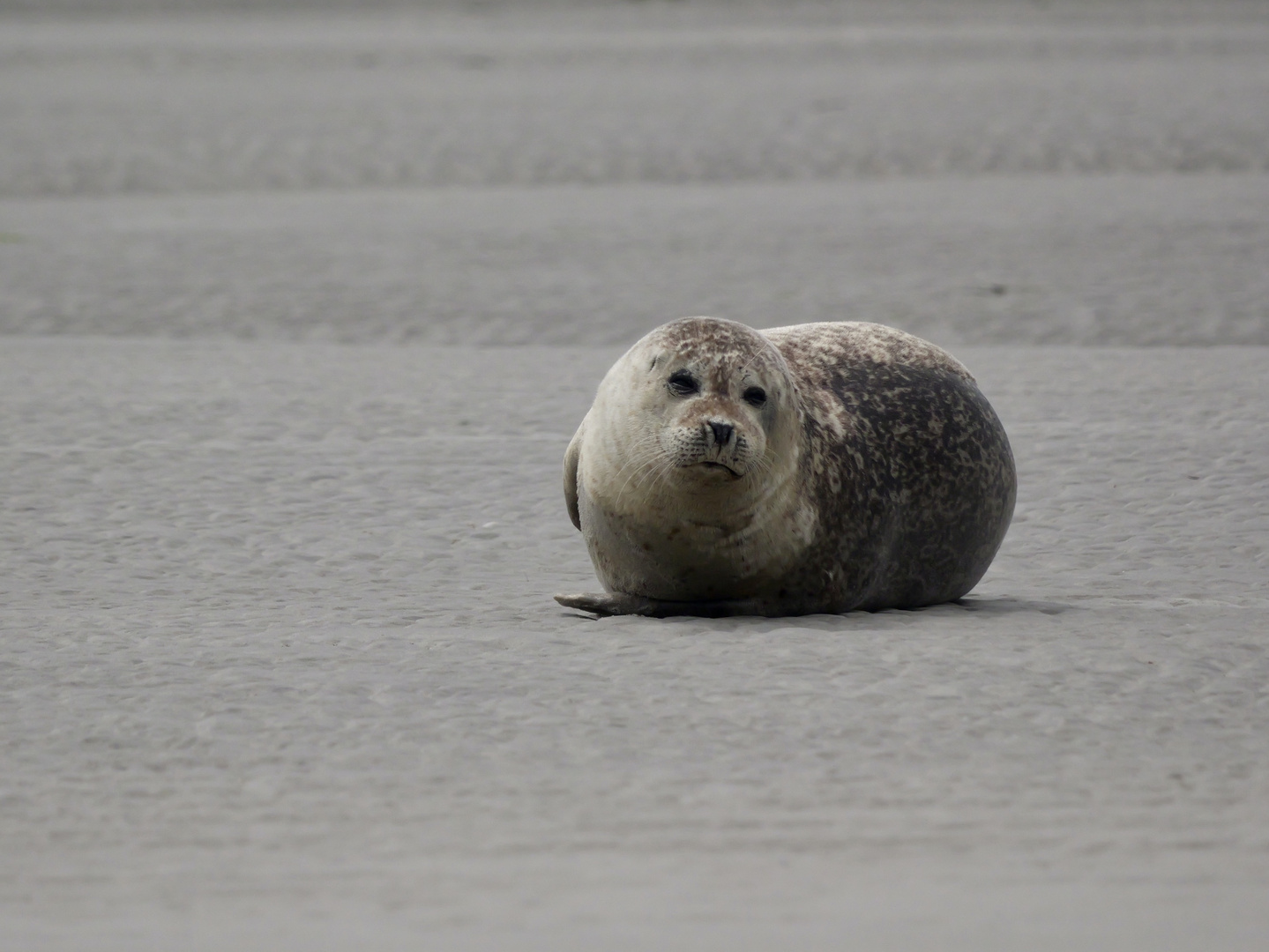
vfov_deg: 1.9
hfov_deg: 2.5
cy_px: 476
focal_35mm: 800
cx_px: 634
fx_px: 29335
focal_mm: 400
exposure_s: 1/5000
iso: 640
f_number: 6.3
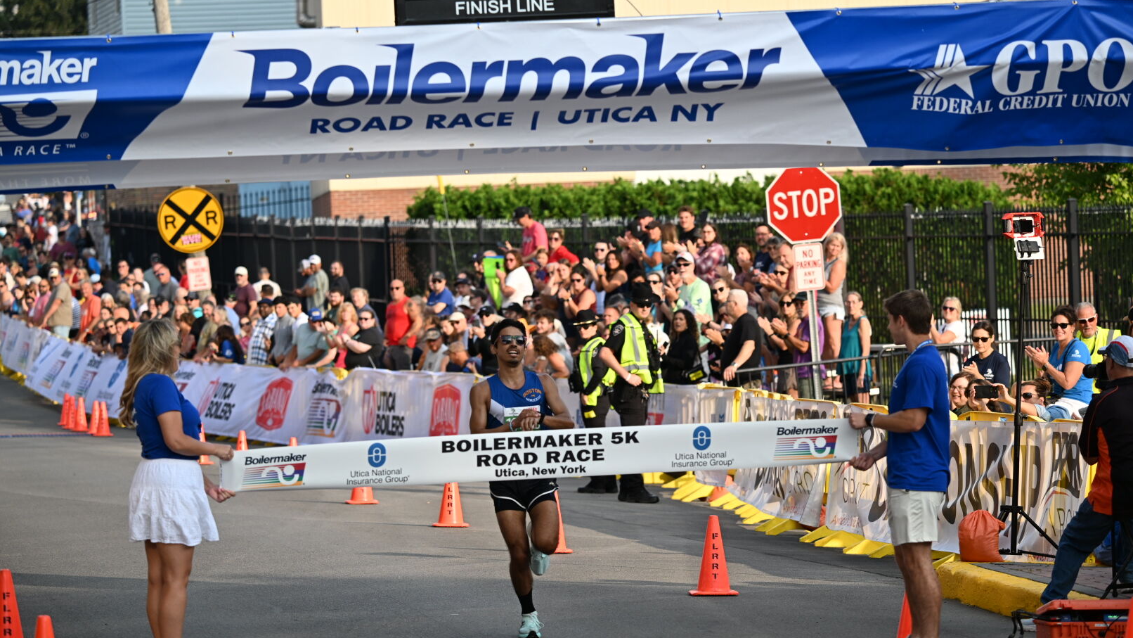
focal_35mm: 179
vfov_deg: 6.8
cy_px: 264
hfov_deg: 12.0
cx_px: 569
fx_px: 5378
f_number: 4.8
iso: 400
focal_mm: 170
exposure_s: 1/1250
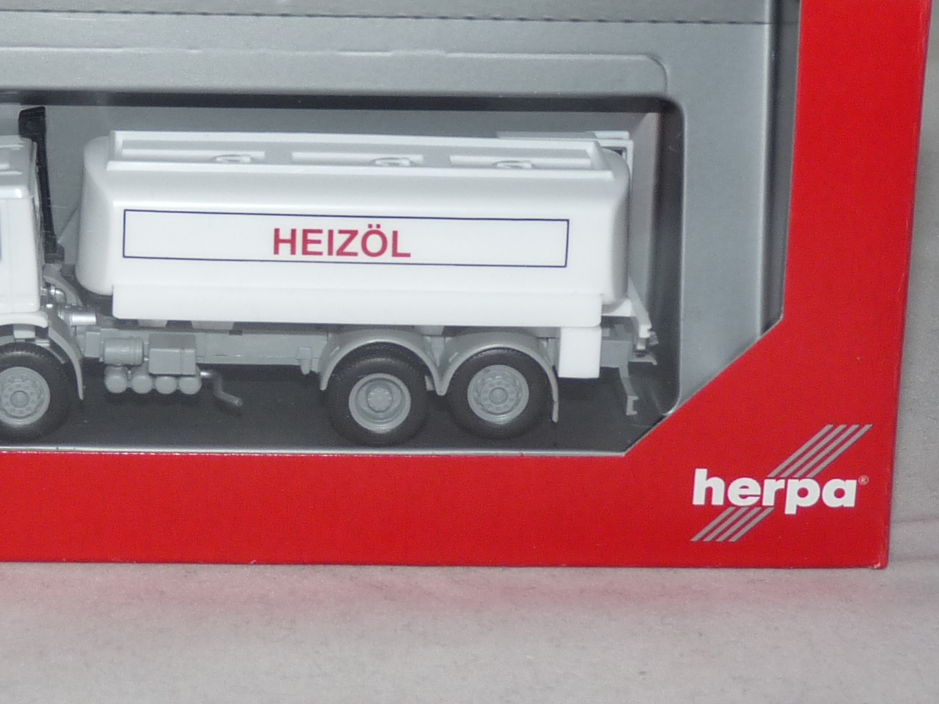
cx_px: 274
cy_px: 202
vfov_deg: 13.0
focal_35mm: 114
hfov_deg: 17.2
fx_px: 3093
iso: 100
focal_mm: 7.6
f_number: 3
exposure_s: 1/30
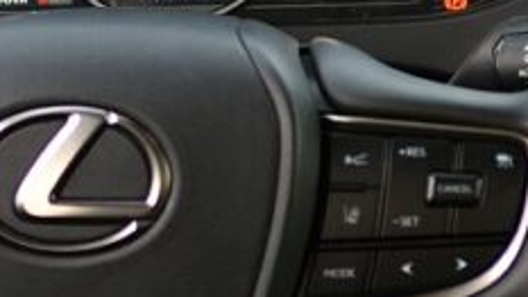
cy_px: 215
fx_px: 3486
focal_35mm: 249
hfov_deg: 8.7
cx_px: 374
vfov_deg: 4.9
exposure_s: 1/60
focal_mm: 36
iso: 200
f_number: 3.2
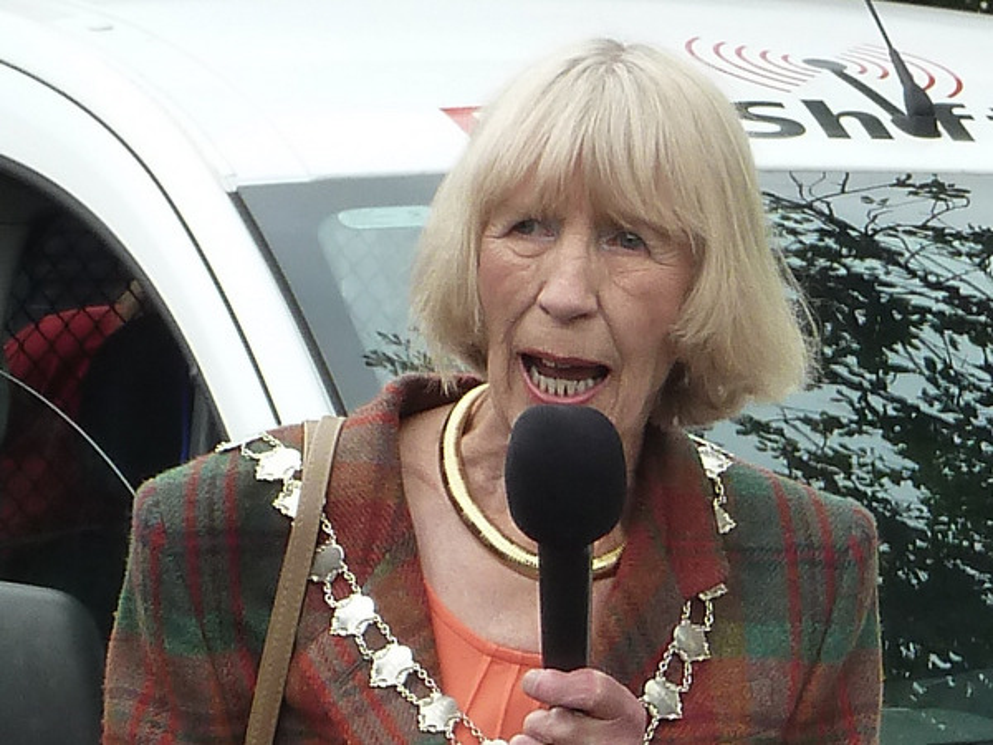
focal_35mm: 59
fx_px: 1692
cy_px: 372
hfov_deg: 32.7
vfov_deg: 24.8
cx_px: 496
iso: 125
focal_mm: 9.7
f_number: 3.9
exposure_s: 1/125
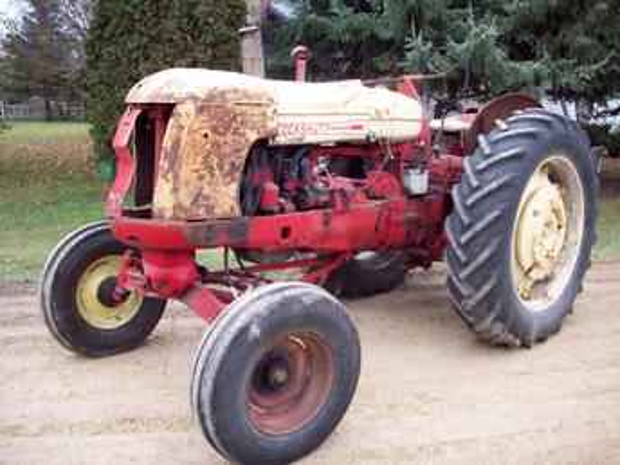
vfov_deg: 38.7
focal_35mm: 37
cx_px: 310
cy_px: 232
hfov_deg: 50.1
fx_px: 663
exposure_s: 1/157
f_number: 2.8
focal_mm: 6.2
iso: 80
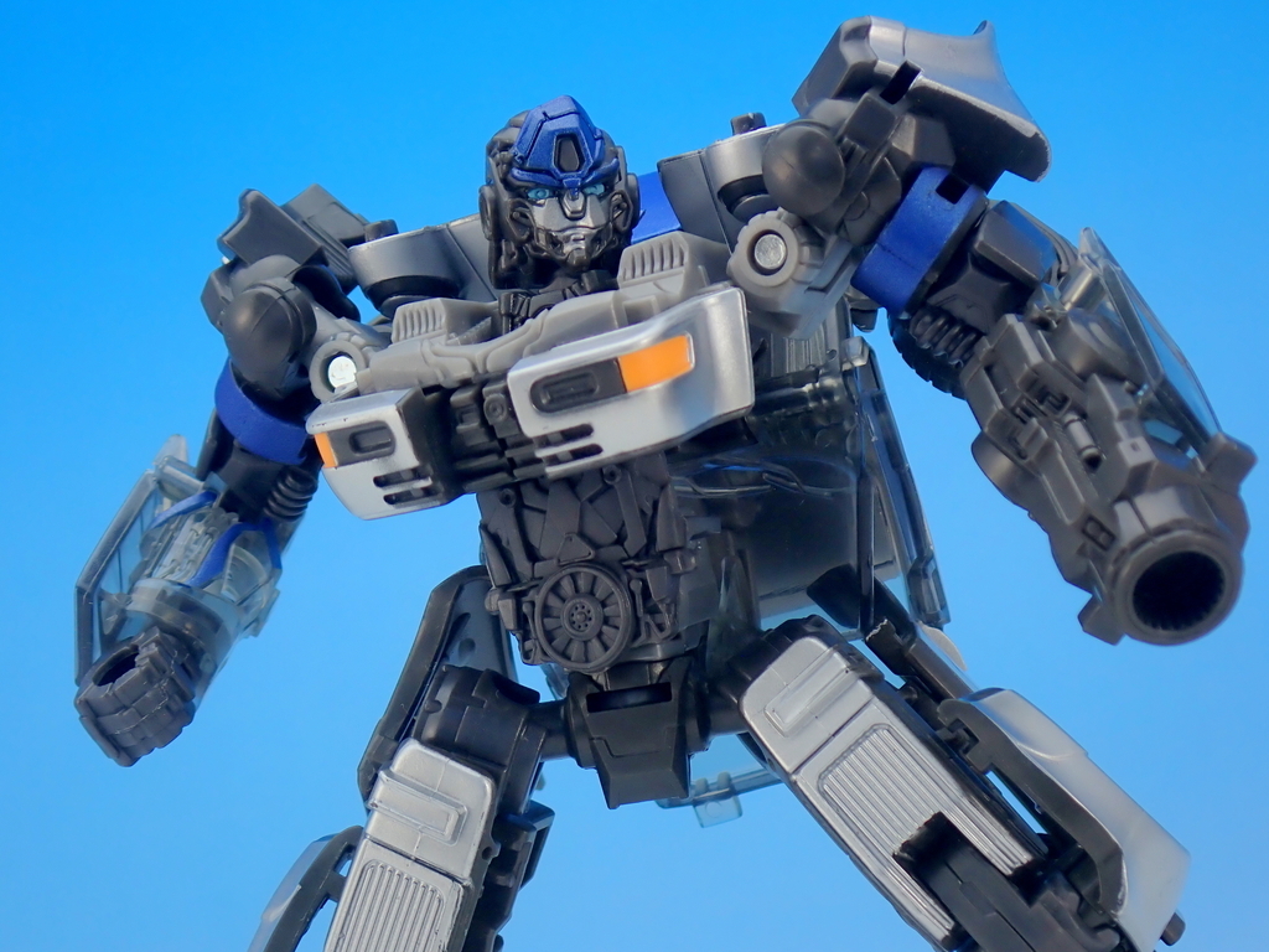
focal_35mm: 100
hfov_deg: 19.6
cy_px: 476
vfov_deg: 14.8
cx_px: 634
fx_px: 3666
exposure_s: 1/13
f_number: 4.9
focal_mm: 18
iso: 100
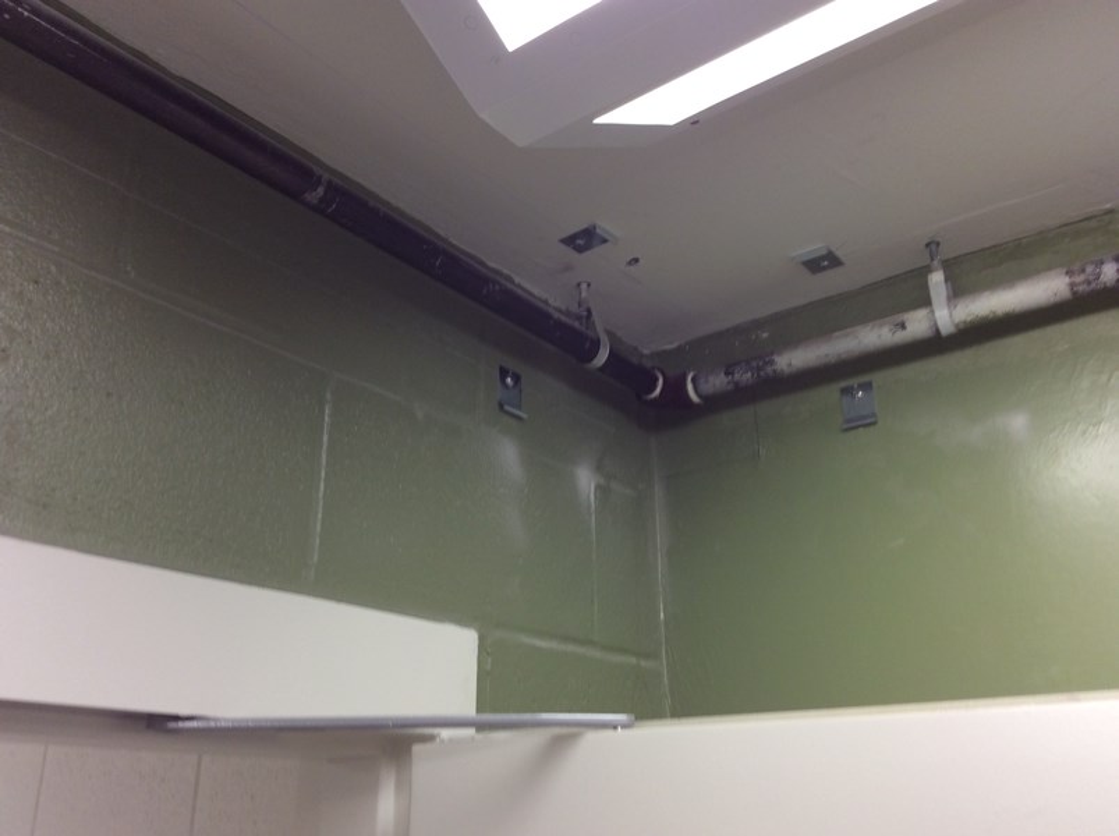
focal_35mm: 32
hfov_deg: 56.9
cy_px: 418
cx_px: 560
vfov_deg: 44.1
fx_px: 1033
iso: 40
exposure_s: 1/30
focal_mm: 3.3
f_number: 2.4
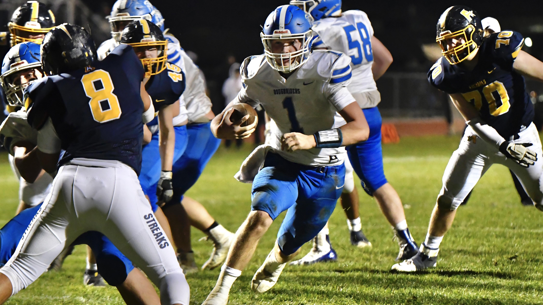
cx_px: 272
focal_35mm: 245
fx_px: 3521
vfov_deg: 5.0
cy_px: 146
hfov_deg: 8.8
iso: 6400
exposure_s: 1/1250
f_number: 3.2
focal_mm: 155
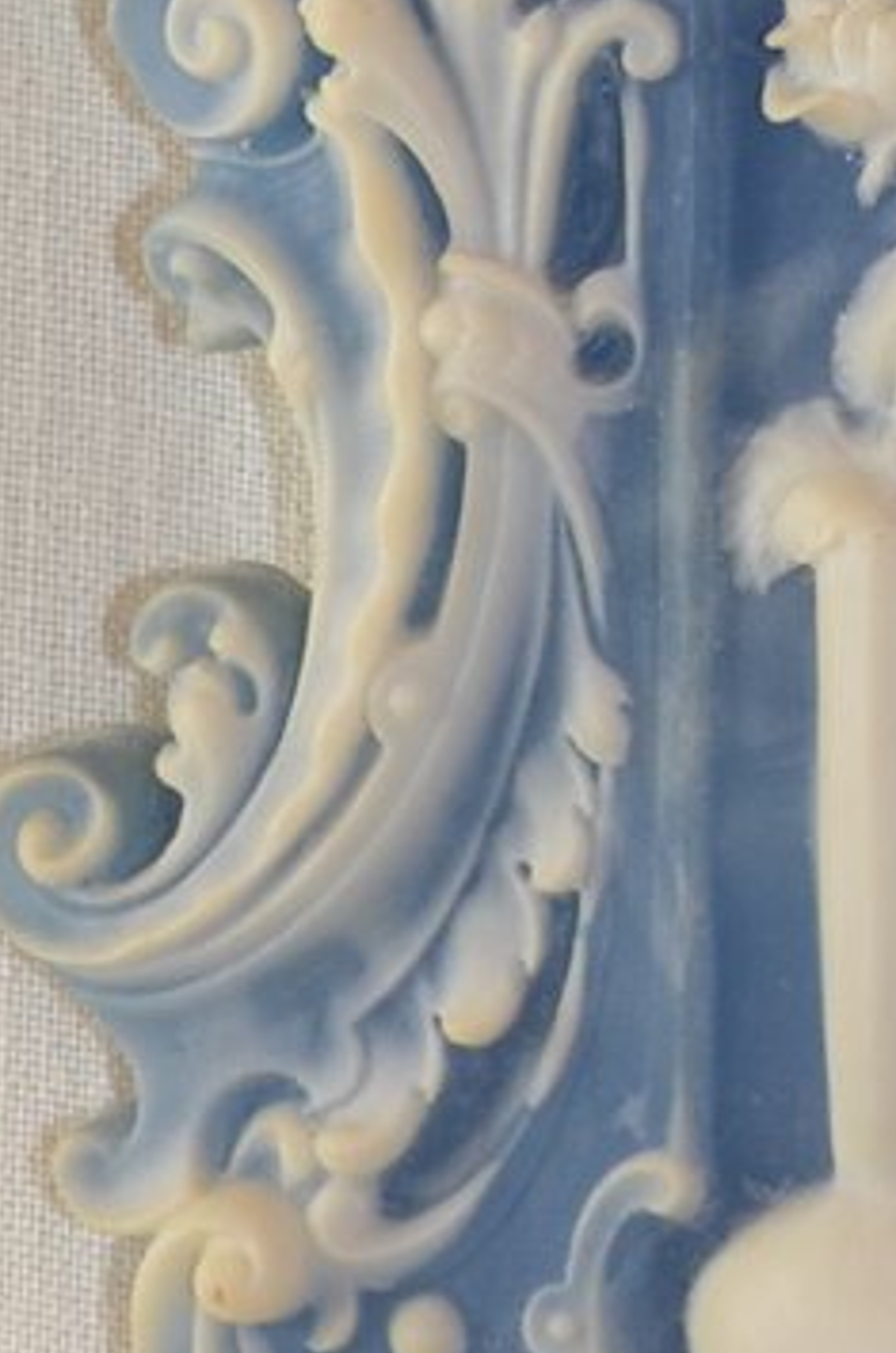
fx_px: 6978
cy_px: -838
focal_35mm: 186
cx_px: 1481
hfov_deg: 7.2
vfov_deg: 10.6
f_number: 4
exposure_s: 1/80
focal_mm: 22
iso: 400
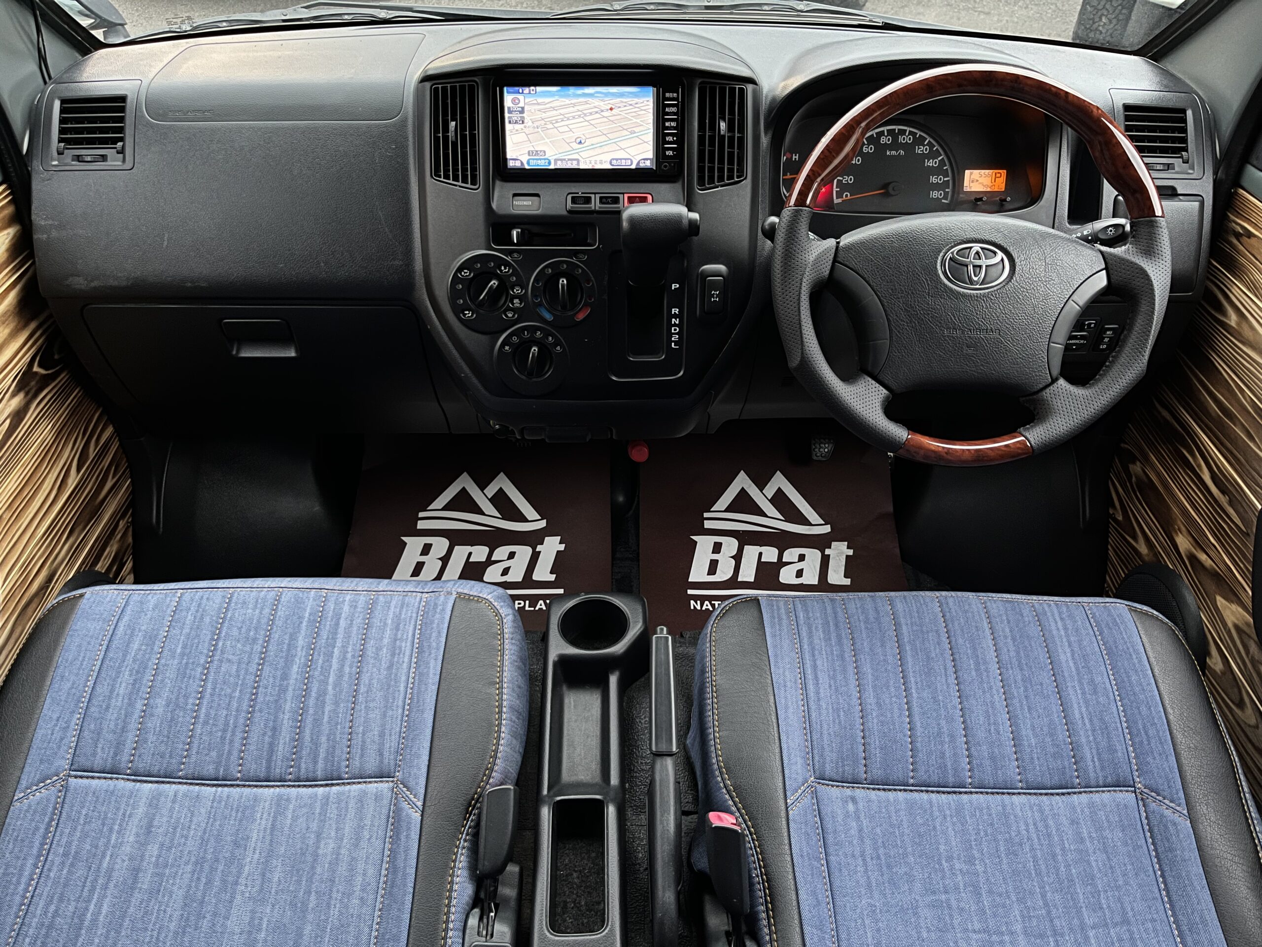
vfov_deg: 53.1
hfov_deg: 67.3
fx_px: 948
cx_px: 631
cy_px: 474
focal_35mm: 26
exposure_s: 1/50
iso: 320
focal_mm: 5.1
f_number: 1.6
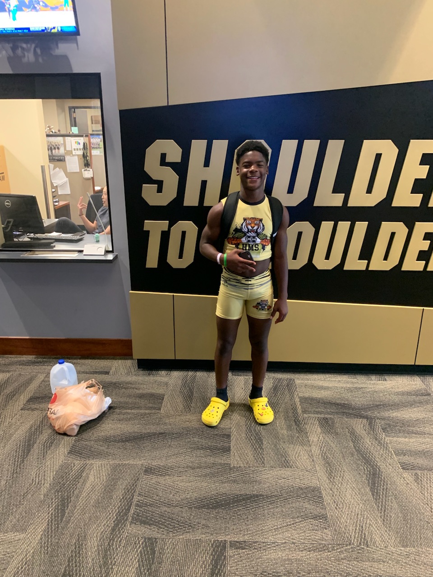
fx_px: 434
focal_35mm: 26
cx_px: 216
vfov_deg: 67.3
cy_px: 288
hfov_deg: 53.1
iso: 400
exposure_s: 1/30
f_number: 1.8
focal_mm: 4.25
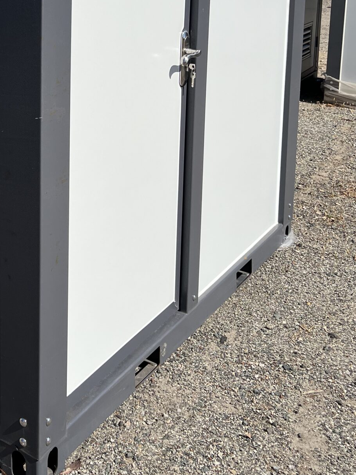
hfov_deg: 25.2
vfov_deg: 33.2
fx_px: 754
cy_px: 52
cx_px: -7
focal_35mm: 55
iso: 50
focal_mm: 5.7
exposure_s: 1/7463
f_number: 1.5
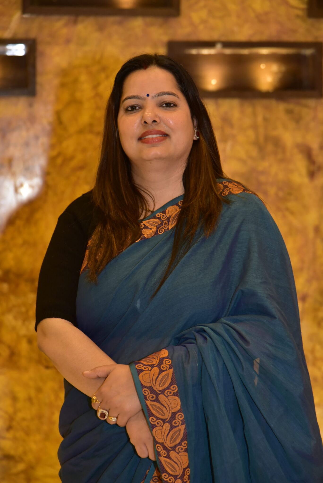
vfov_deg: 17.1
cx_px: 162
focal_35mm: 120
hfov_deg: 11.4
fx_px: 1614
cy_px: 242
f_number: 5.6
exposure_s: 1/80
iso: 1600
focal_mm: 120
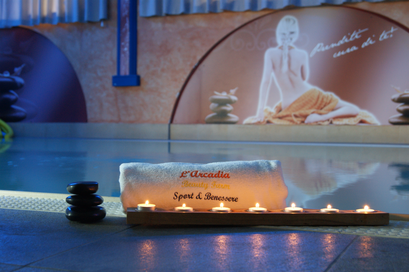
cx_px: 204
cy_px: 136
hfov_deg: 37.9
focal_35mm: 52
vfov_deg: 25.7
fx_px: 596
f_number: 5
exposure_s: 1/6
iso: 400
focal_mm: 35
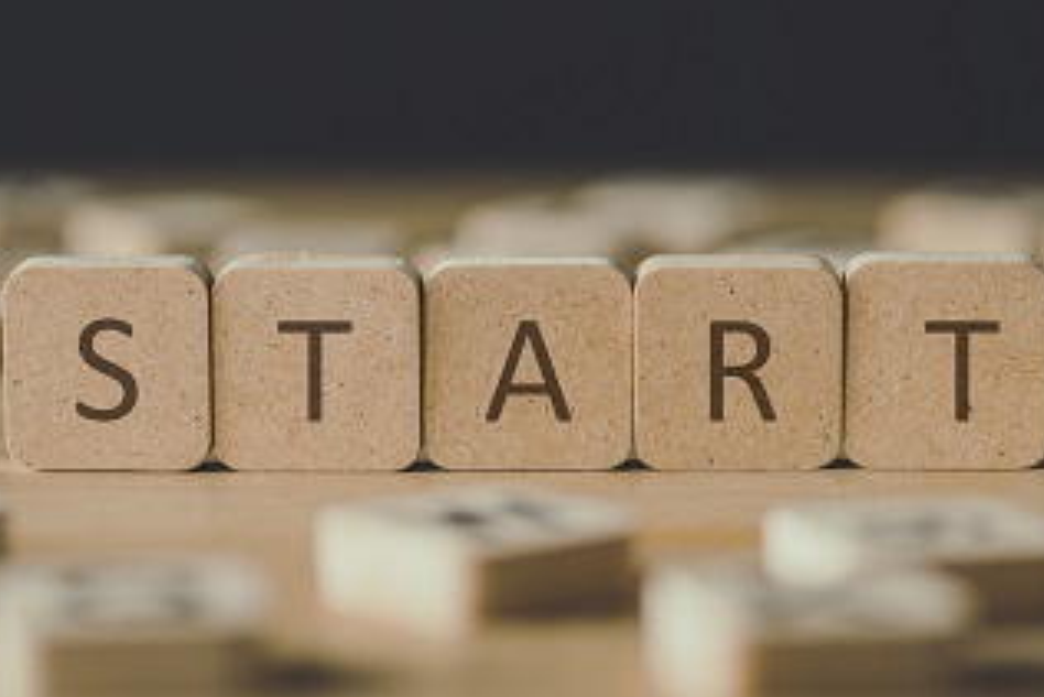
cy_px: 319
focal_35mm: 133
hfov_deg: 15.4
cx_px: 529
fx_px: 3859
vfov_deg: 10.3
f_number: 5
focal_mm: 105
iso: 320
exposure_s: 1/200
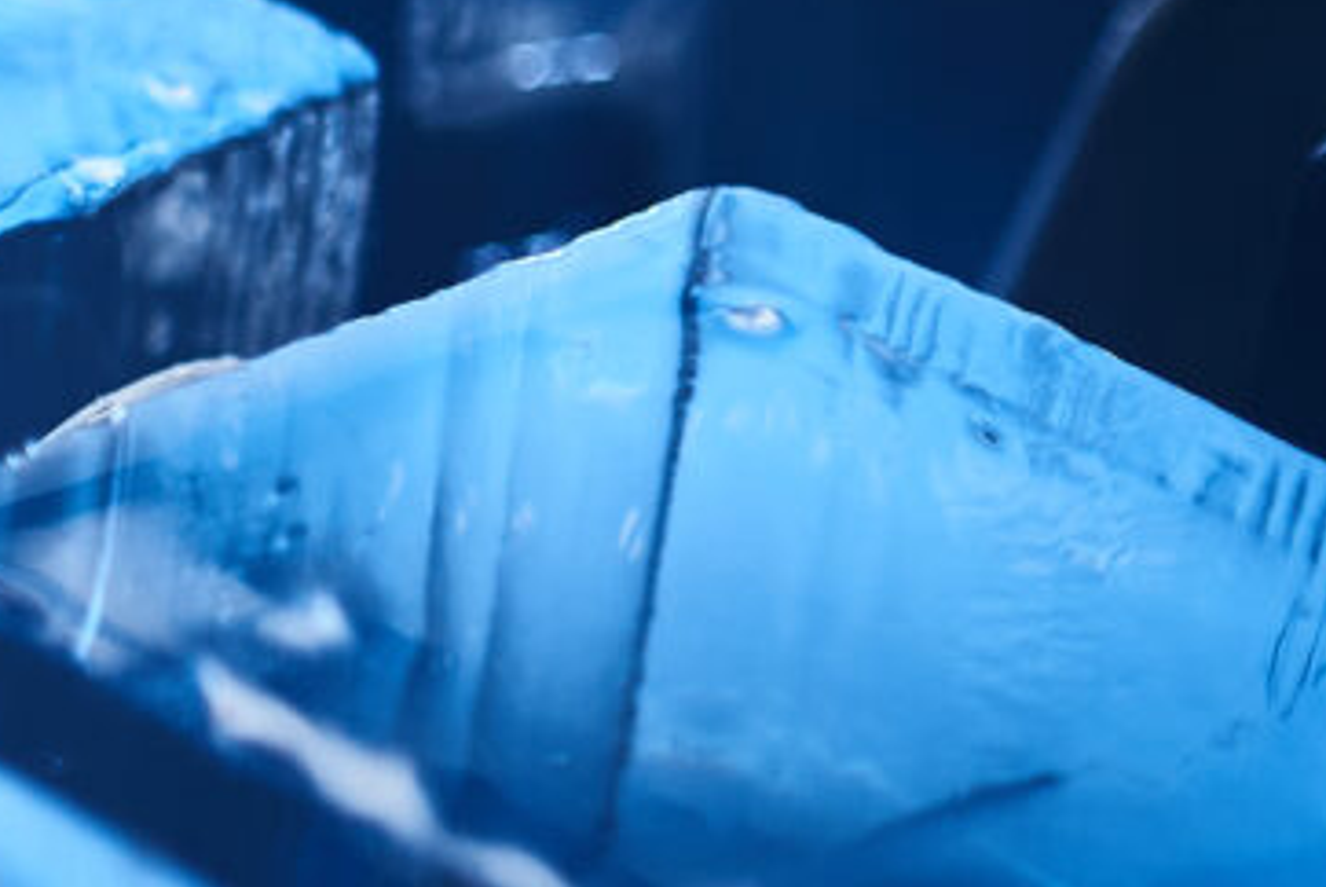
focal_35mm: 339
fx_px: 12496
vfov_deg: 4.1
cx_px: -2136
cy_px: 1046
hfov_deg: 5.8
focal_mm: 60
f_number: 3
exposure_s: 1/125
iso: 63
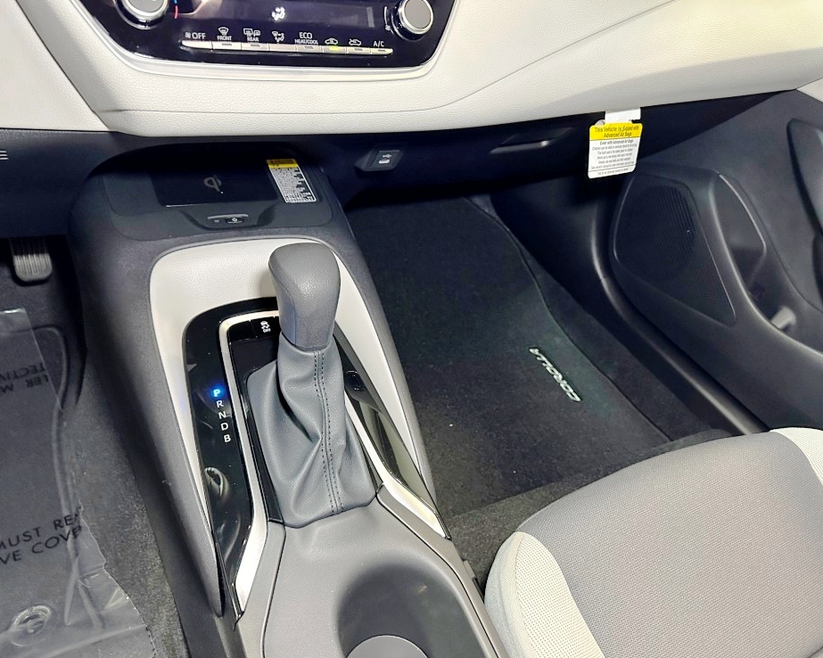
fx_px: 633
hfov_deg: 66.0
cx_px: 431
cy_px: 341
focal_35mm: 26
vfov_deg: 54.9
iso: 800
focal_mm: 6.86
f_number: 1.78
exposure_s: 1/40
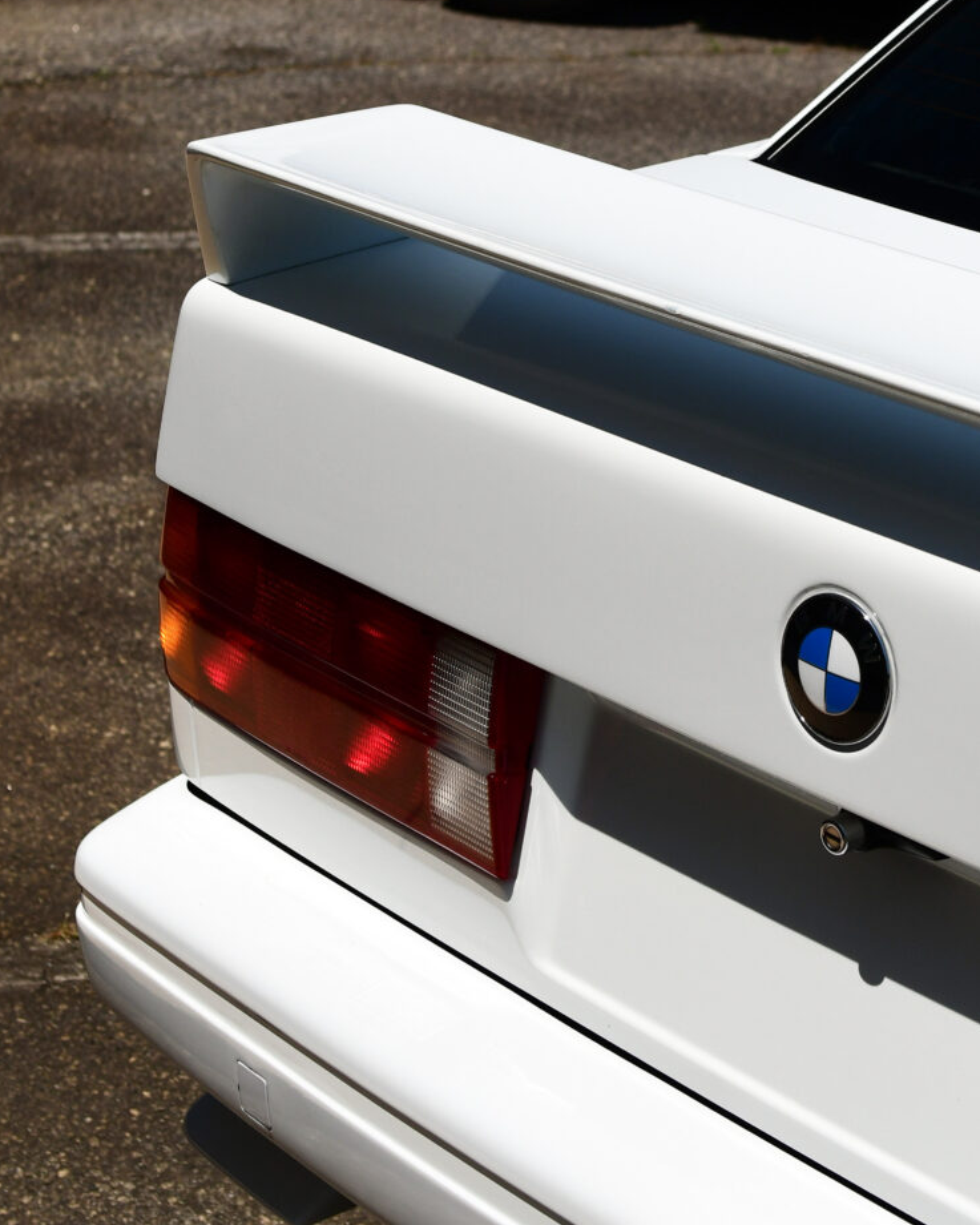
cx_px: 689
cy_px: 241
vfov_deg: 19.7
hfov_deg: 16.0
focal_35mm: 96
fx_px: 3480
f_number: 5
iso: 200
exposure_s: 1/1600
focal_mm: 34
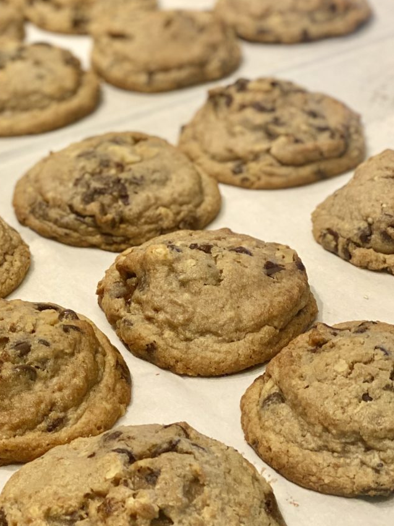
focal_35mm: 94
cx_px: 80
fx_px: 1427
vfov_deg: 20.9
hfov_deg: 15.6
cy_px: 220
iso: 125
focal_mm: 6
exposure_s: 1/120
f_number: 2
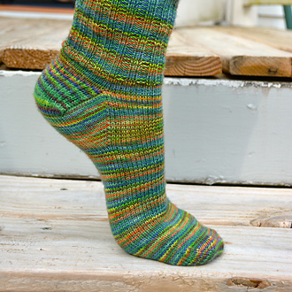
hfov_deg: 25.5
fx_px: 646
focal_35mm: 68
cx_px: 146
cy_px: 85
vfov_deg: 25.3
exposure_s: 1/500
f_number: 5
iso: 320
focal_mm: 35
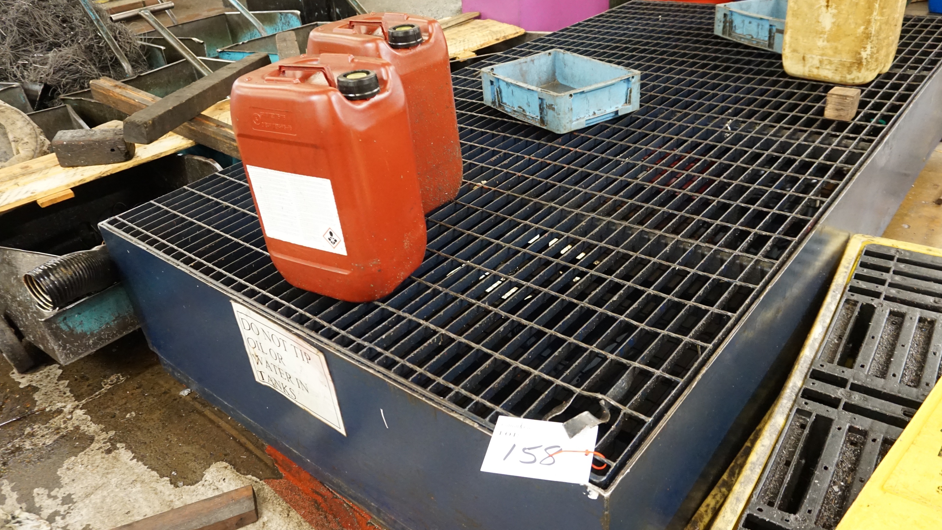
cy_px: 269
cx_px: 485
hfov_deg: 67.9
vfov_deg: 41.5
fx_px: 699
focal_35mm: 28
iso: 3200
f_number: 3.5
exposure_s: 1/40
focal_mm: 16
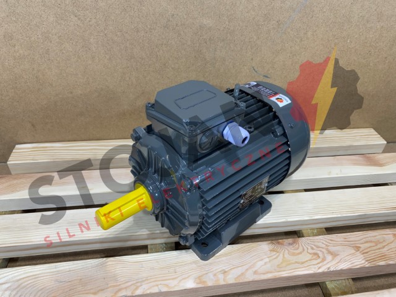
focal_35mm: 26
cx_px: 198
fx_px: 297
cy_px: 148
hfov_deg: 67.3
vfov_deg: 53.1
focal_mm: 4.25
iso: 32
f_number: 1.8
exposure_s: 1/109
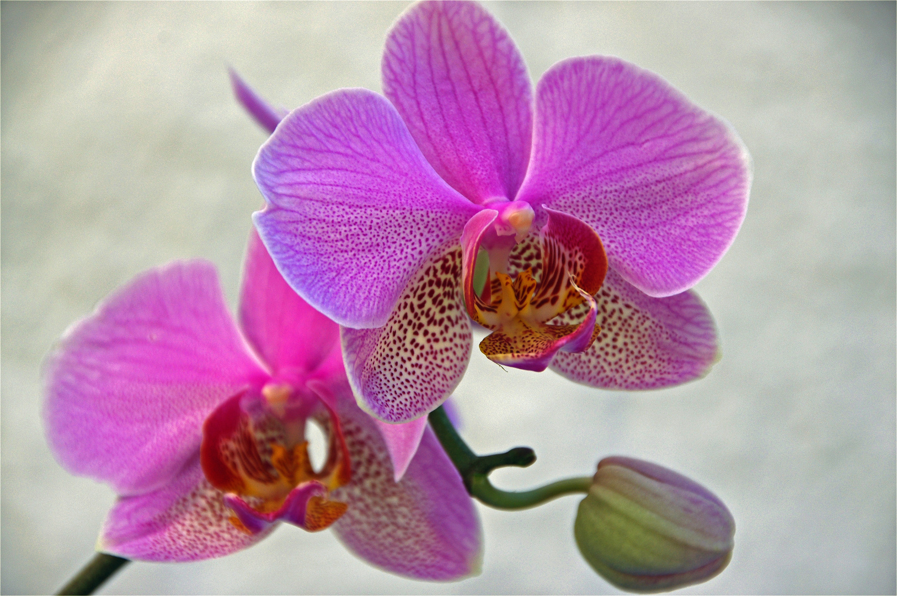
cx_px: 448
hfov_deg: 9.3
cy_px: 298
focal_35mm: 222
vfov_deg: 6.2
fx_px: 5525
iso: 400
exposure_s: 1/200
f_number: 5.6
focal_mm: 148
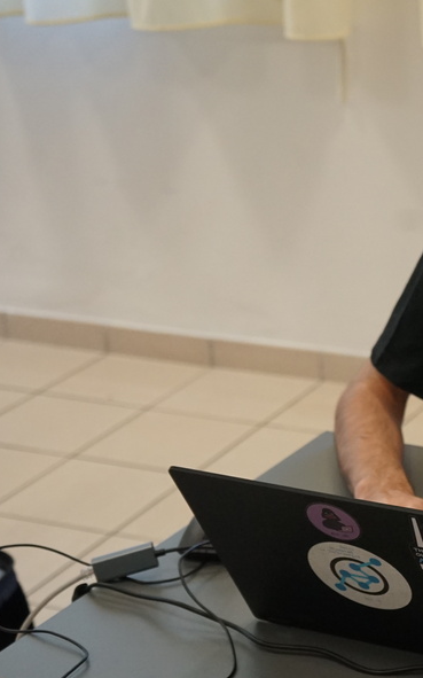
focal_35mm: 89
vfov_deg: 23.2
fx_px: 1643
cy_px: 431
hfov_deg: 14.0
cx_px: 580
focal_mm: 43
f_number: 5
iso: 2500
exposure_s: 1/160
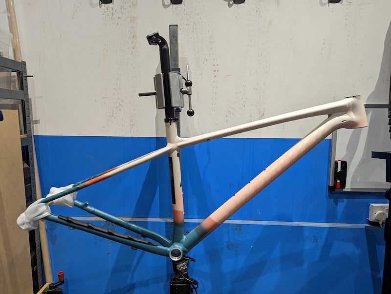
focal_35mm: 24
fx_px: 271
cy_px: 147
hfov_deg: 71.5
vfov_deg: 56.9
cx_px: 196
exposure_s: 1/23.8
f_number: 1.85
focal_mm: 6.81
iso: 292
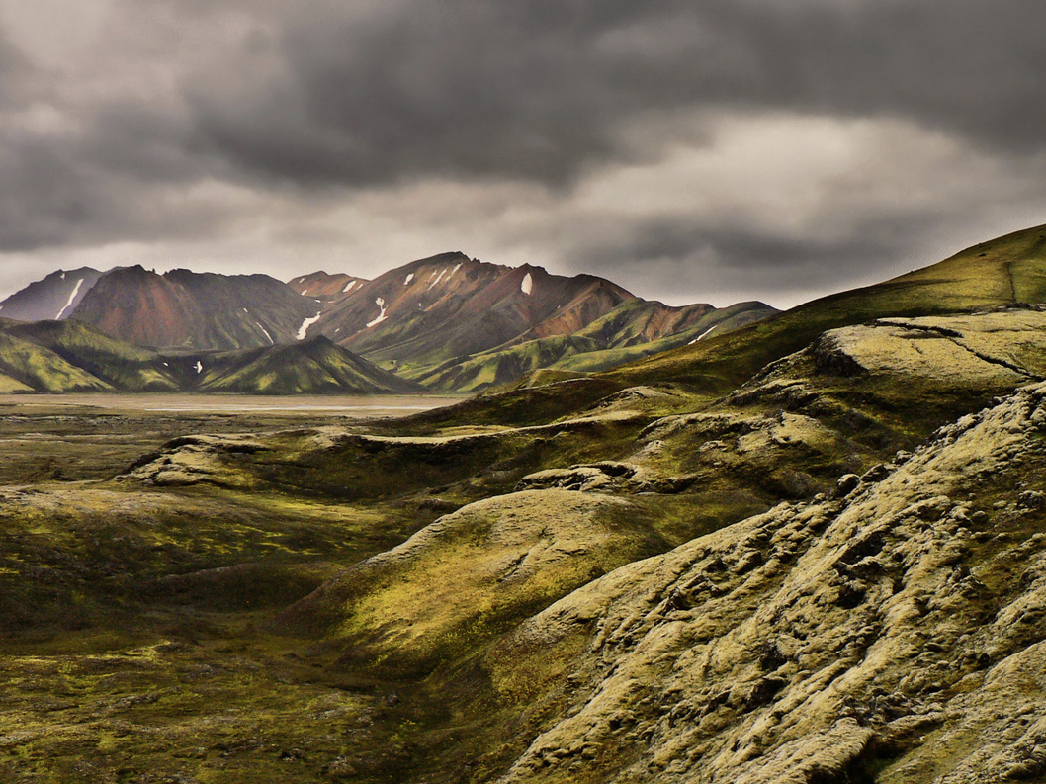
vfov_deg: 29.7
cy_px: 423
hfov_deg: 38.8
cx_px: 596
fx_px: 1480
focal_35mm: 49
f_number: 2.8
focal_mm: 6
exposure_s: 1/100
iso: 80
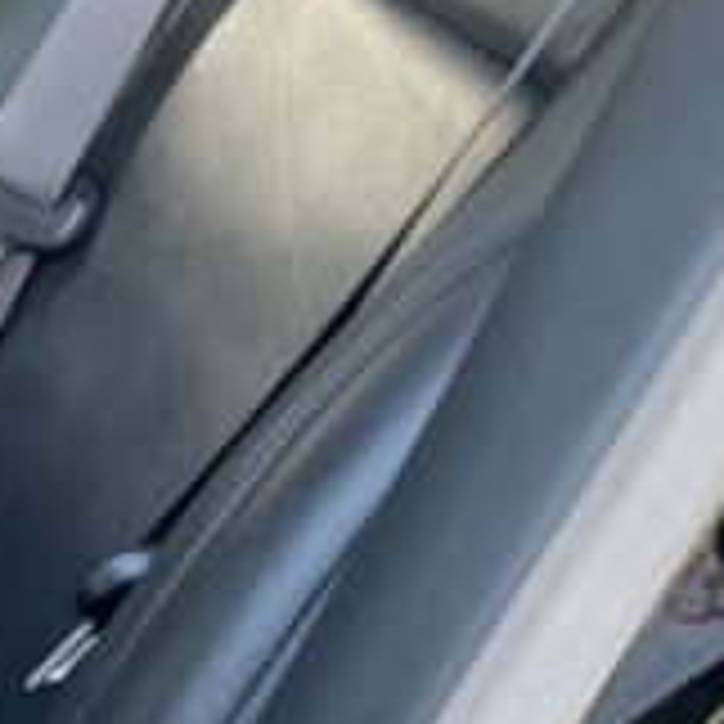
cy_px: 38
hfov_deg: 10.0
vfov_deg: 11.7
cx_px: -1151
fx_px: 3502
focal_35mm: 148
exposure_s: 1/60
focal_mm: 4.25
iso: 160
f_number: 1.8
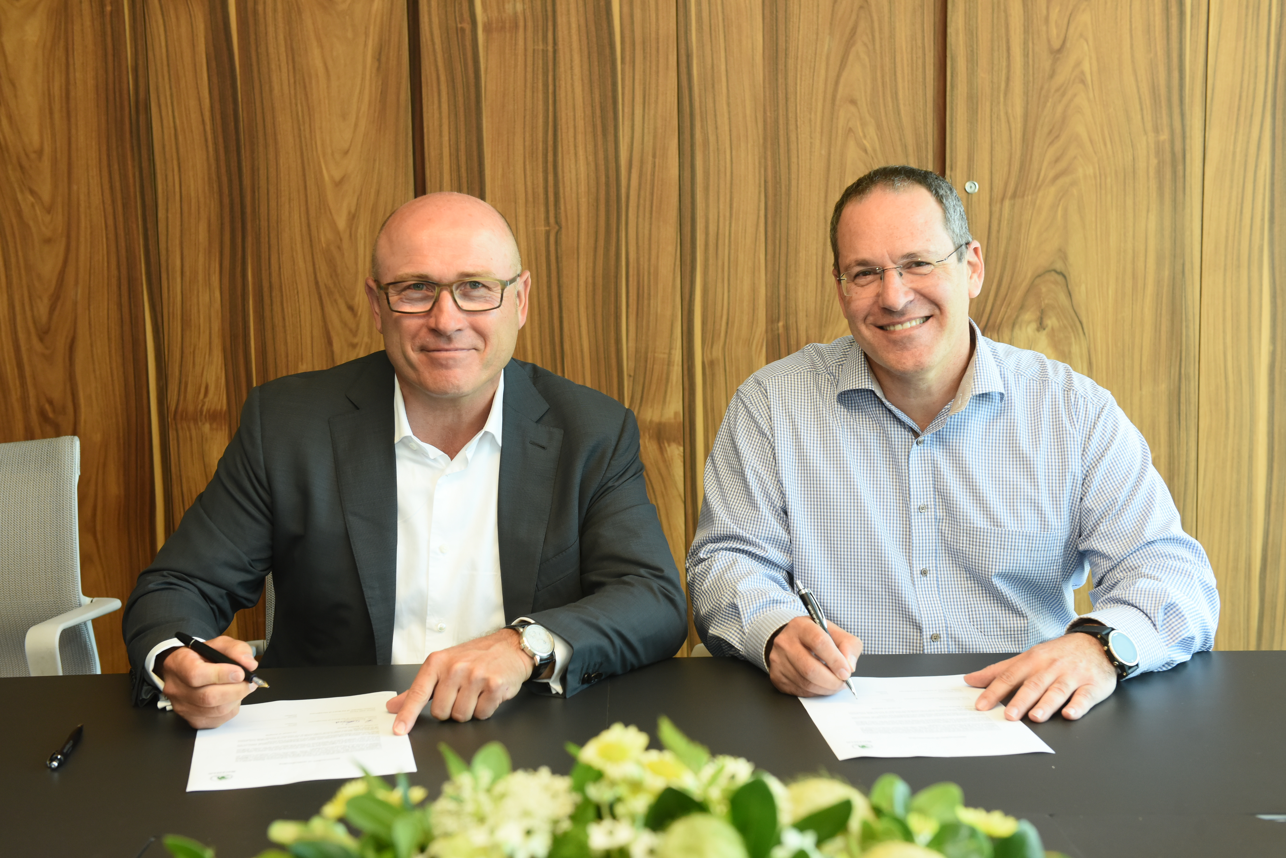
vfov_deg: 28.1
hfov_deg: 41.1
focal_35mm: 48
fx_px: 1715
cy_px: 429
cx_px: 643
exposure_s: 1/160
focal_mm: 48
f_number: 5
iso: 1250
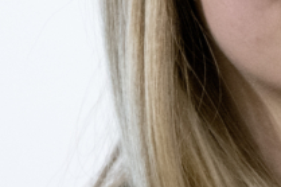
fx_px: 4694
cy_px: -61
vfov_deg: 2.3
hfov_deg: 3.4
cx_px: 501
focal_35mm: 602
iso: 1600
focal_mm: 105
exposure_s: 1/180
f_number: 4
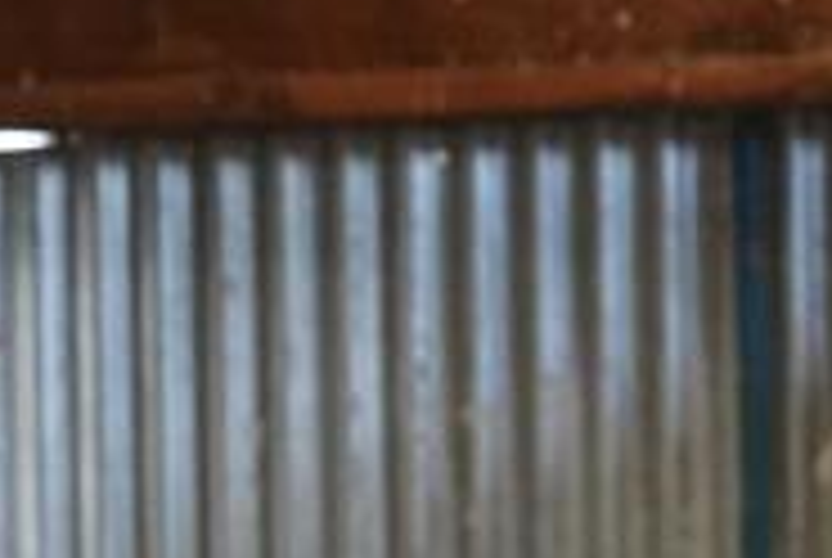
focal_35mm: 387
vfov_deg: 3.5
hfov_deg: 5.1
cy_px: 1244
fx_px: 8958
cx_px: -1318
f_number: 5.6
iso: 6400
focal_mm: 70
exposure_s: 1/250
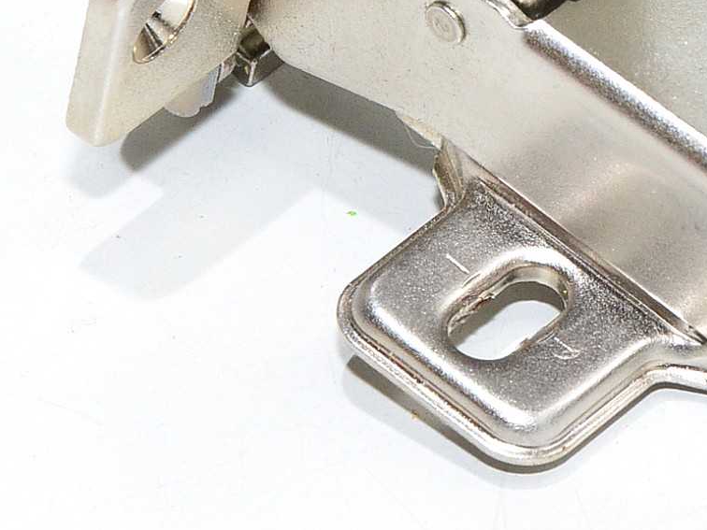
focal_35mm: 493
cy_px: 72
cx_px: 433
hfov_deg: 4.0
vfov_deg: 3.0
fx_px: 10060
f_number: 16
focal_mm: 105
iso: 1600
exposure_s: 1/50
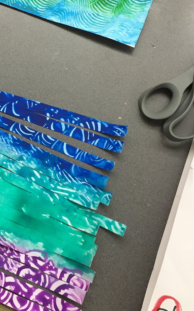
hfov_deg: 22.2
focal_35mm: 56
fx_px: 474
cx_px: -5
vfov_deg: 35.8
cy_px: 94
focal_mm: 4.15
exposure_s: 1/30
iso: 32
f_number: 2.2
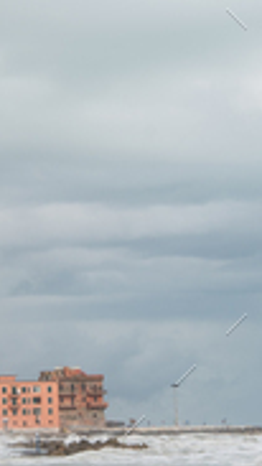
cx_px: -5
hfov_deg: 7.2
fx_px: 2086
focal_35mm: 169
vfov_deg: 12.7
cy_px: 290
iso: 100
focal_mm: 50
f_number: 8
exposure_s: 1/250
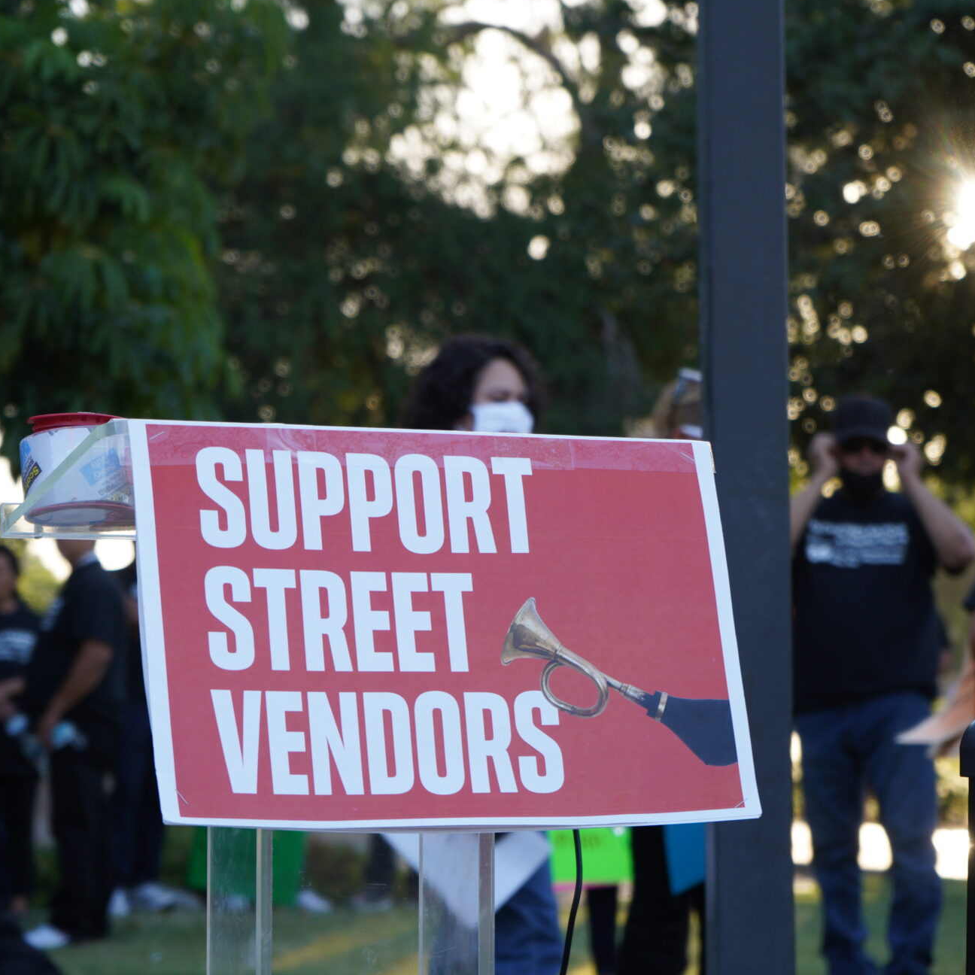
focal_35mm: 90
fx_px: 2868
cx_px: 451
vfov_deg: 19.3
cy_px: 508
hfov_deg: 19.3
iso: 400
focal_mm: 67
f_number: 5.6
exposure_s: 1/250
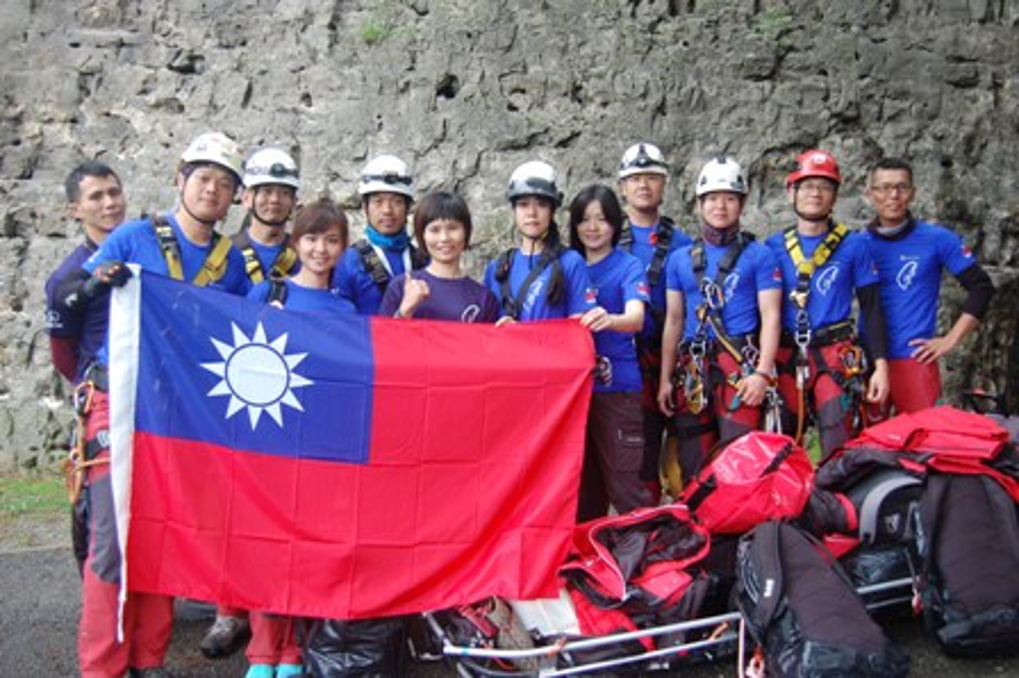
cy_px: 339
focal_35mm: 33
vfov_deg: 39.9
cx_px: 510
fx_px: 933
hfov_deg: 57.3
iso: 400
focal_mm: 22
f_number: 4.5
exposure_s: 1/60
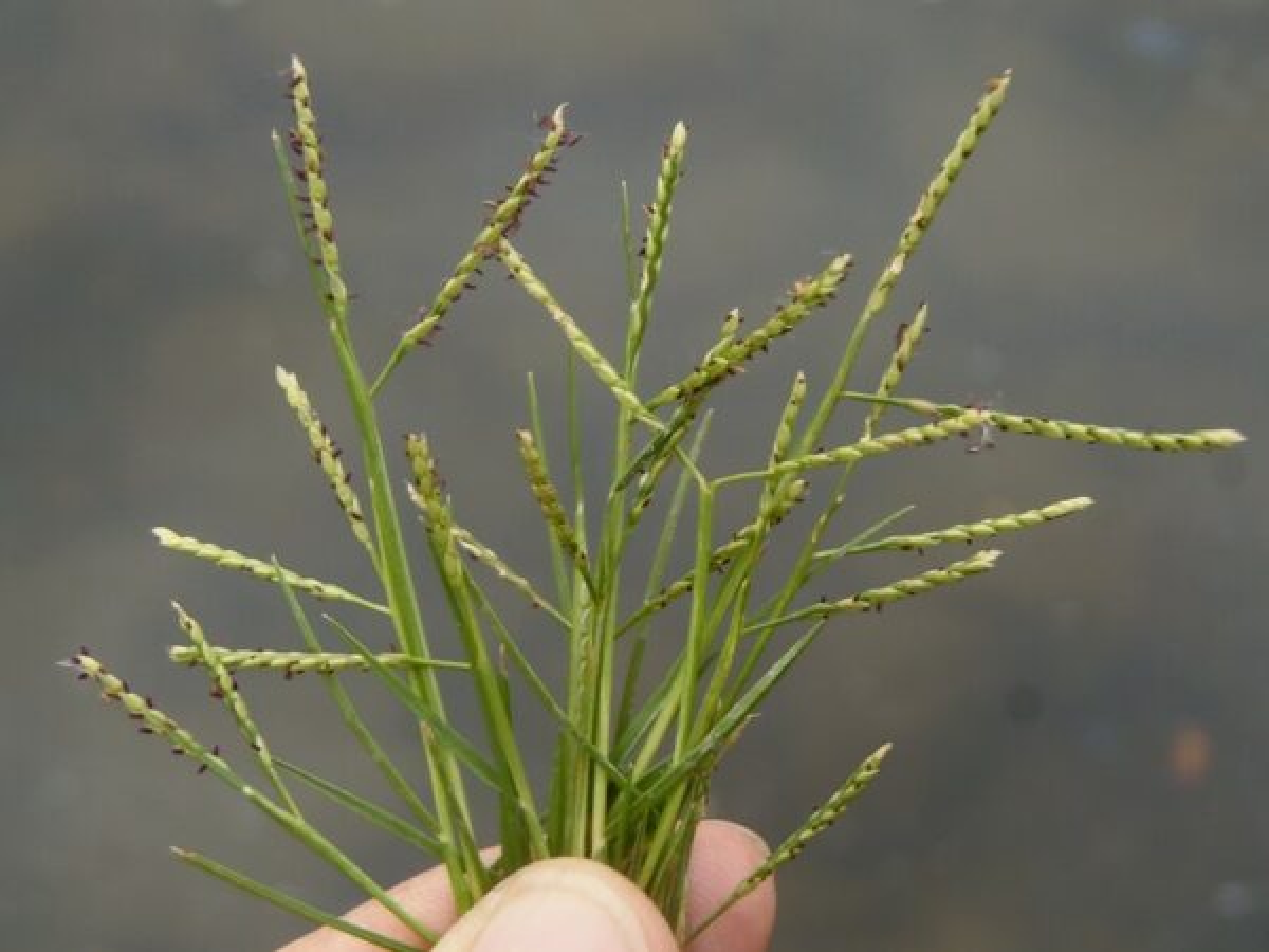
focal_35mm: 74
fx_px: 2713
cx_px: 634
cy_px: 476
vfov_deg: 19.9
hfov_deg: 26.3
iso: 64
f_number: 4.2
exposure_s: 1/40
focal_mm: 13.7
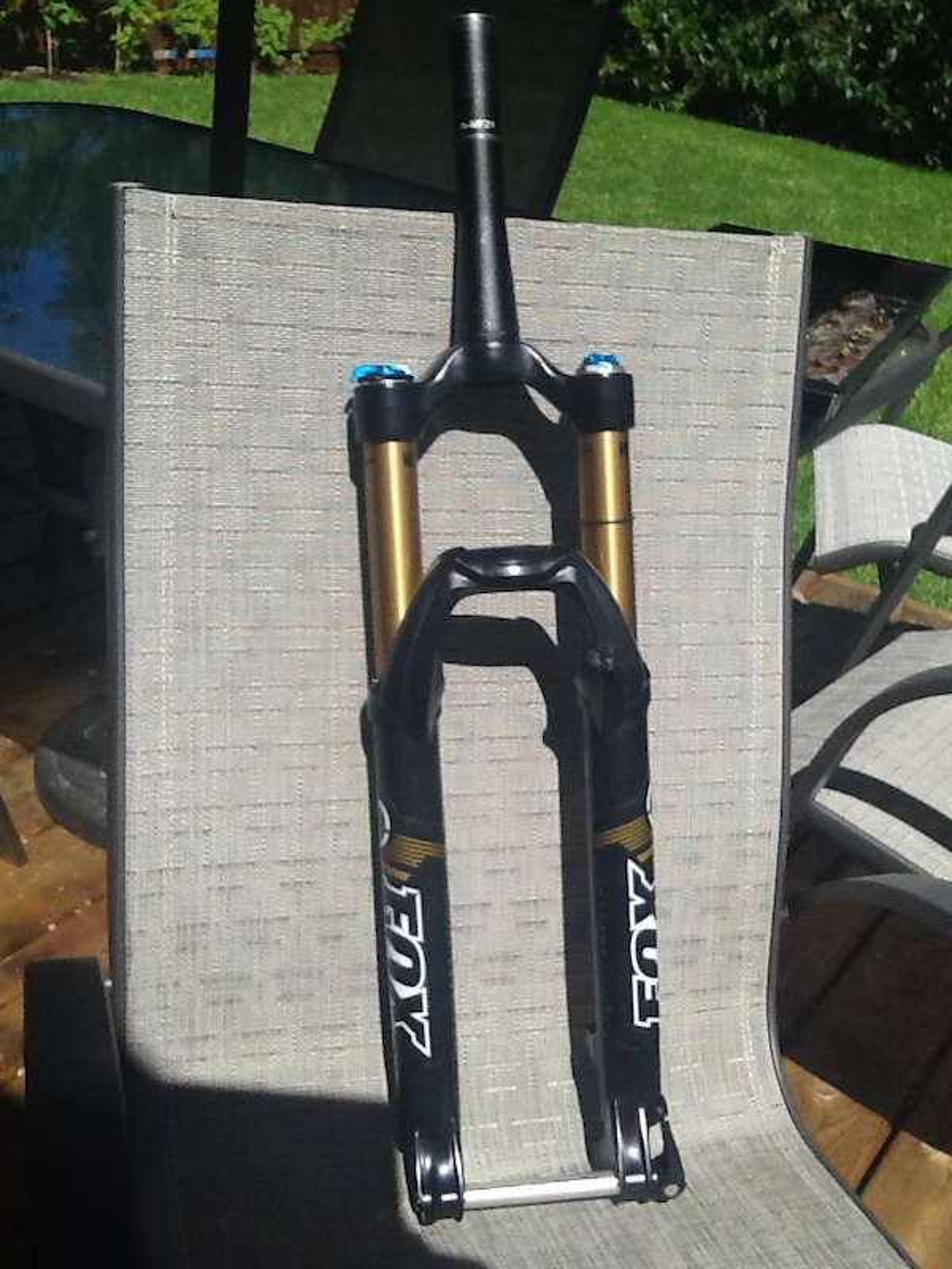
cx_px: 476
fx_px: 1613
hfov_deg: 32.9
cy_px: 634
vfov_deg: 42.9
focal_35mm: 44
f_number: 2.4
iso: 40
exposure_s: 1/1912
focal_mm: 2.03
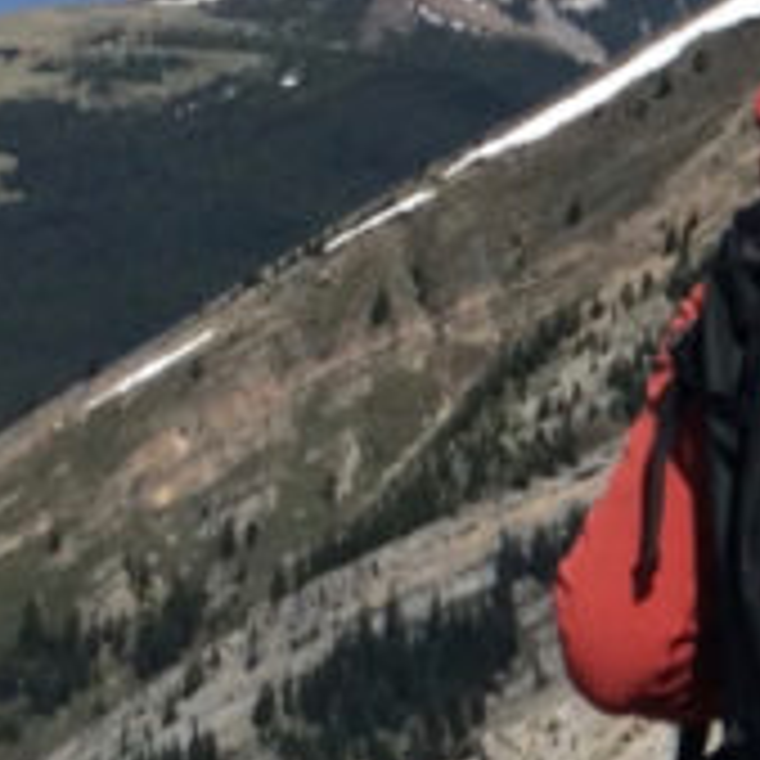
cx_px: 2141
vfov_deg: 11.2
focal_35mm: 155
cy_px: 787
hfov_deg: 9.3
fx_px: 3850
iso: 32
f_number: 2.2
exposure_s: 1/3425
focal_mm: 4.15
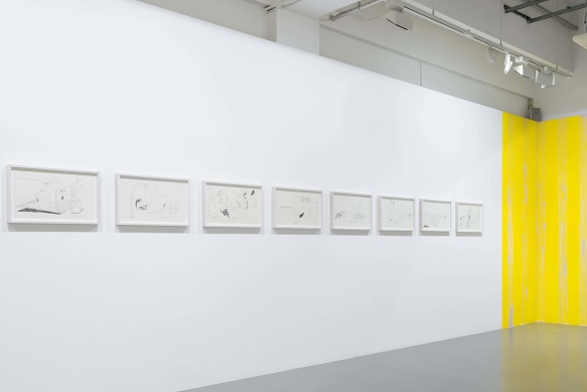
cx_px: 469
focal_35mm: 36
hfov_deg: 50.0
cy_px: 245
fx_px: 587
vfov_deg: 36.7
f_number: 11
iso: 64
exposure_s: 1/1.67
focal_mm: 21
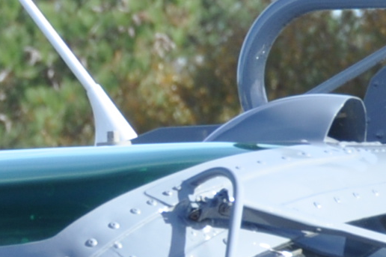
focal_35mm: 1868
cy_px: 644
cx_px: 542
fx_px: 20010
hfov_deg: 1.1
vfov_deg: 0.7
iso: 200
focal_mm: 200
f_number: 18
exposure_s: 1/50
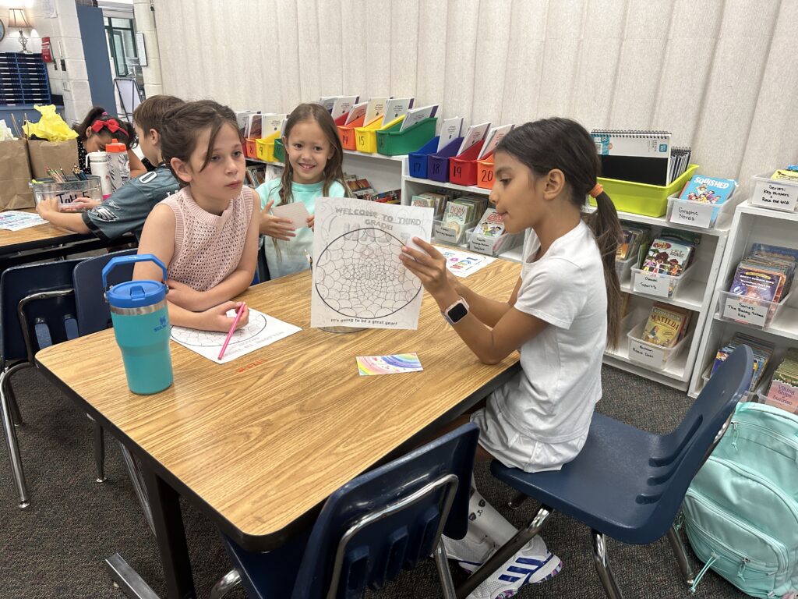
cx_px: 399
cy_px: 300
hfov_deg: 71.6
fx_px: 553
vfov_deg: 56.8
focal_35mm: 24
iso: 160
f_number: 1.78
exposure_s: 1/120
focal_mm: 6.86
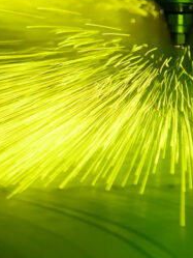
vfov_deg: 4.2
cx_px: -3
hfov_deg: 3.1
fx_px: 3528
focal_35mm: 475
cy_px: 23
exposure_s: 1/160
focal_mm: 120
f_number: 4
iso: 2000
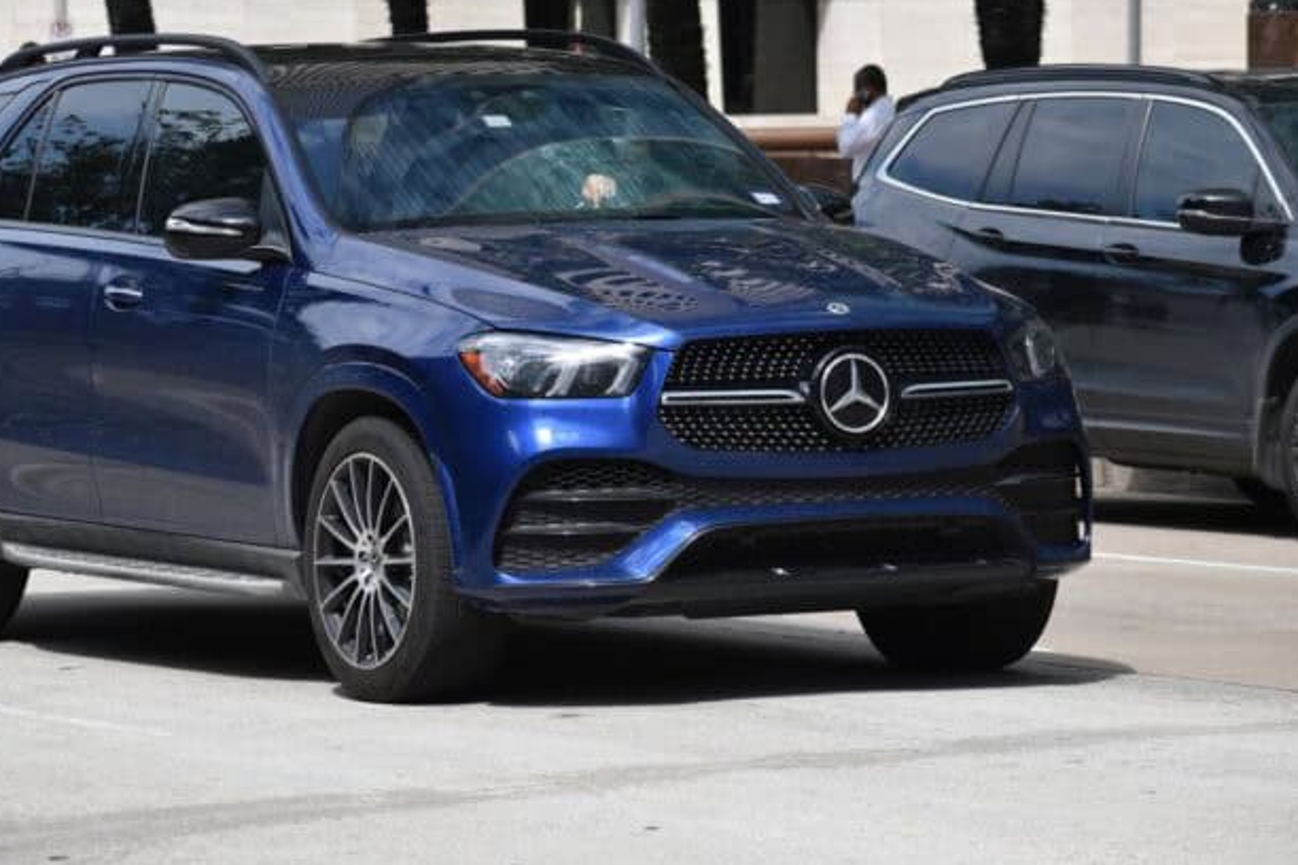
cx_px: 528
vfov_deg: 6.6
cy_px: 363
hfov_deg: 9.9
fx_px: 7463
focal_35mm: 207
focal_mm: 110
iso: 400
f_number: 6.3
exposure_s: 1/1600
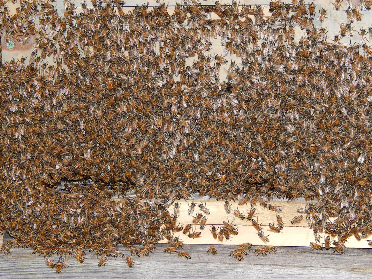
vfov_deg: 12.9
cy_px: 140
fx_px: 1236
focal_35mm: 115
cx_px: 186
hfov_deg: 17.1
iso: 200
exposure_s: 1/30
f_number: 4.6
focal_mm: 20.5
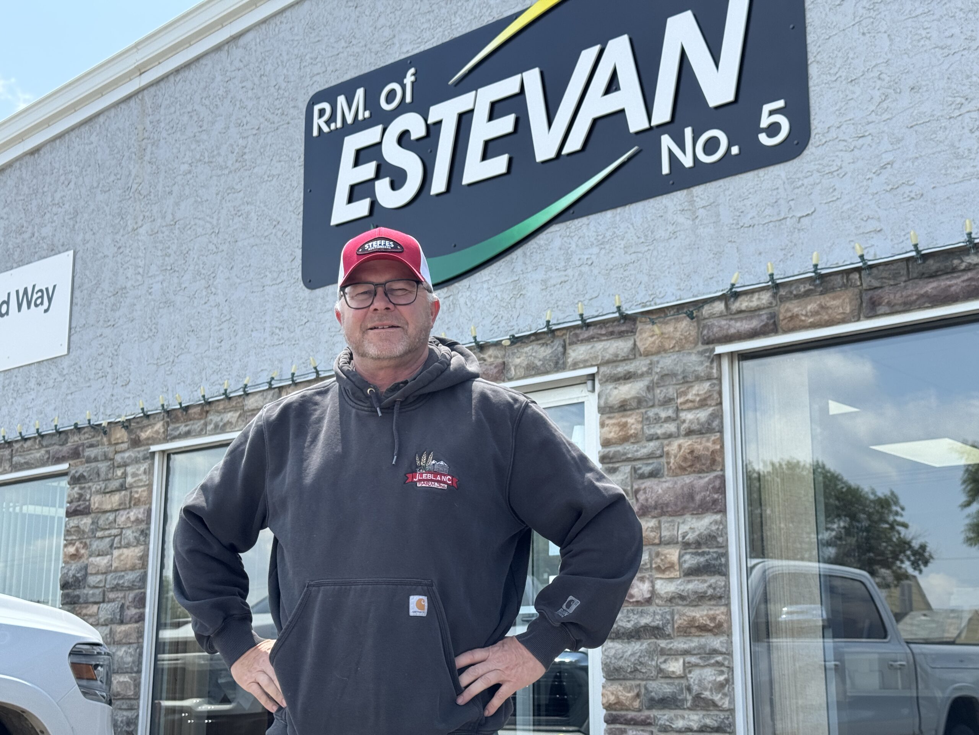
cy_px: 368
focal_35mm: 48
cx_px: 490
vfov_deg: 30.3
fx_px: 1358
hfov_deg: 39.7
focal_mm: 6.76
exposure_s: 1/2252
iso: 64
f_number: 1.78
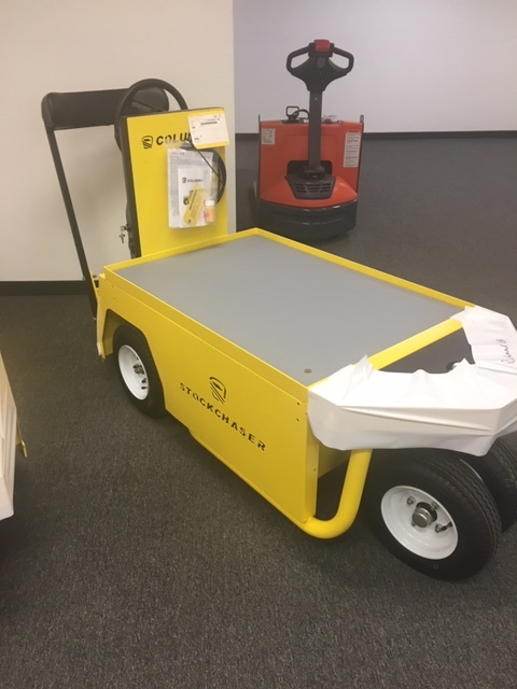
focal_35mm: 29
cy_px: 344
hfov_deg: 48.2
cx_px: 258
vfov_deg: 61.7
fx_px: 577
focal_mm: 4.15
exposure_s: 1/30
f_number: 2.2
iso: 80
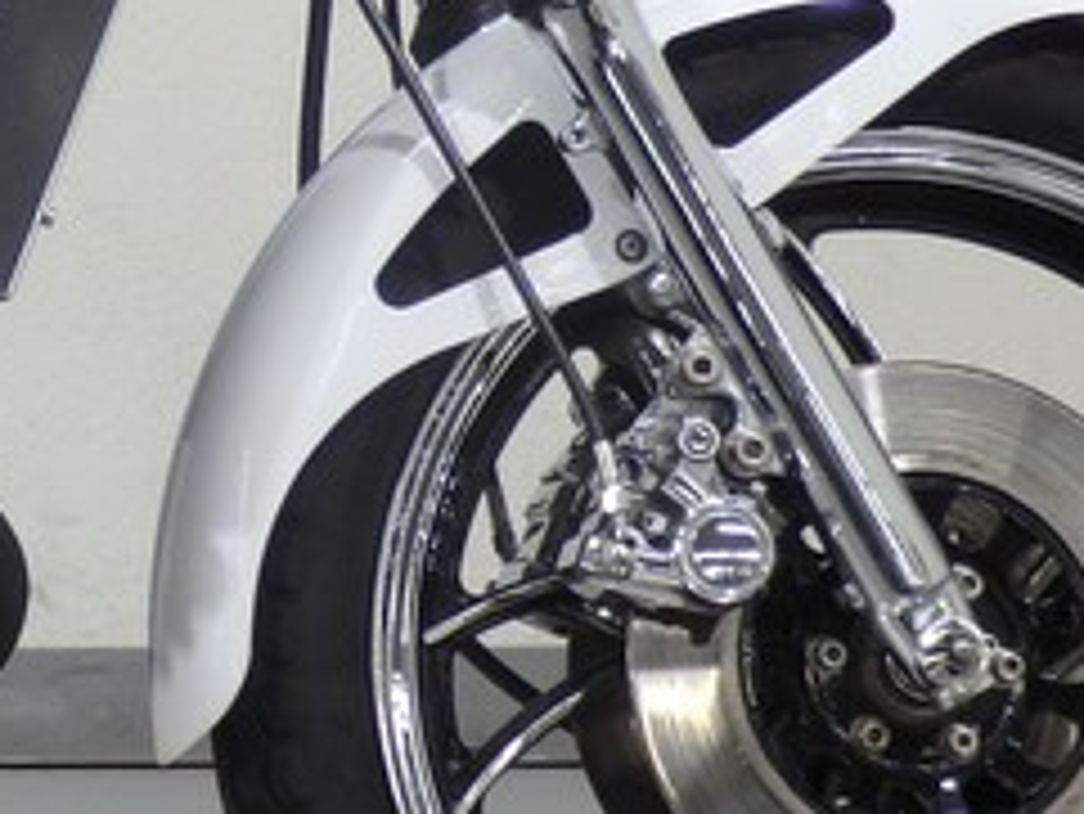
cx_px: -706
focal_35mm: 229
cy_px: 18
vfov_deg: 6.5
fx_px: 7175
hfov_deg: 8.4
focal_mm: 9.8
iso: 125
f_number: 4.1
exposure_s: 1/60
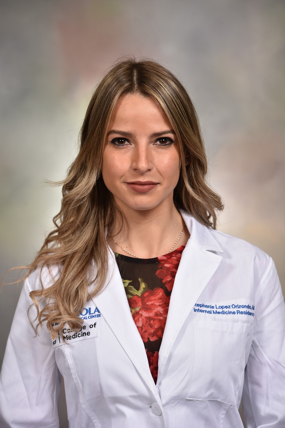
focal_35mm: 175
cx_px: 142
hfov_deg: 7.9
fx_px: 2076
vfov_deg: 11.7
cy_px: 214
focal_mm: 175
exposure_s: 1/160
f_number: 6.3
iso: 250
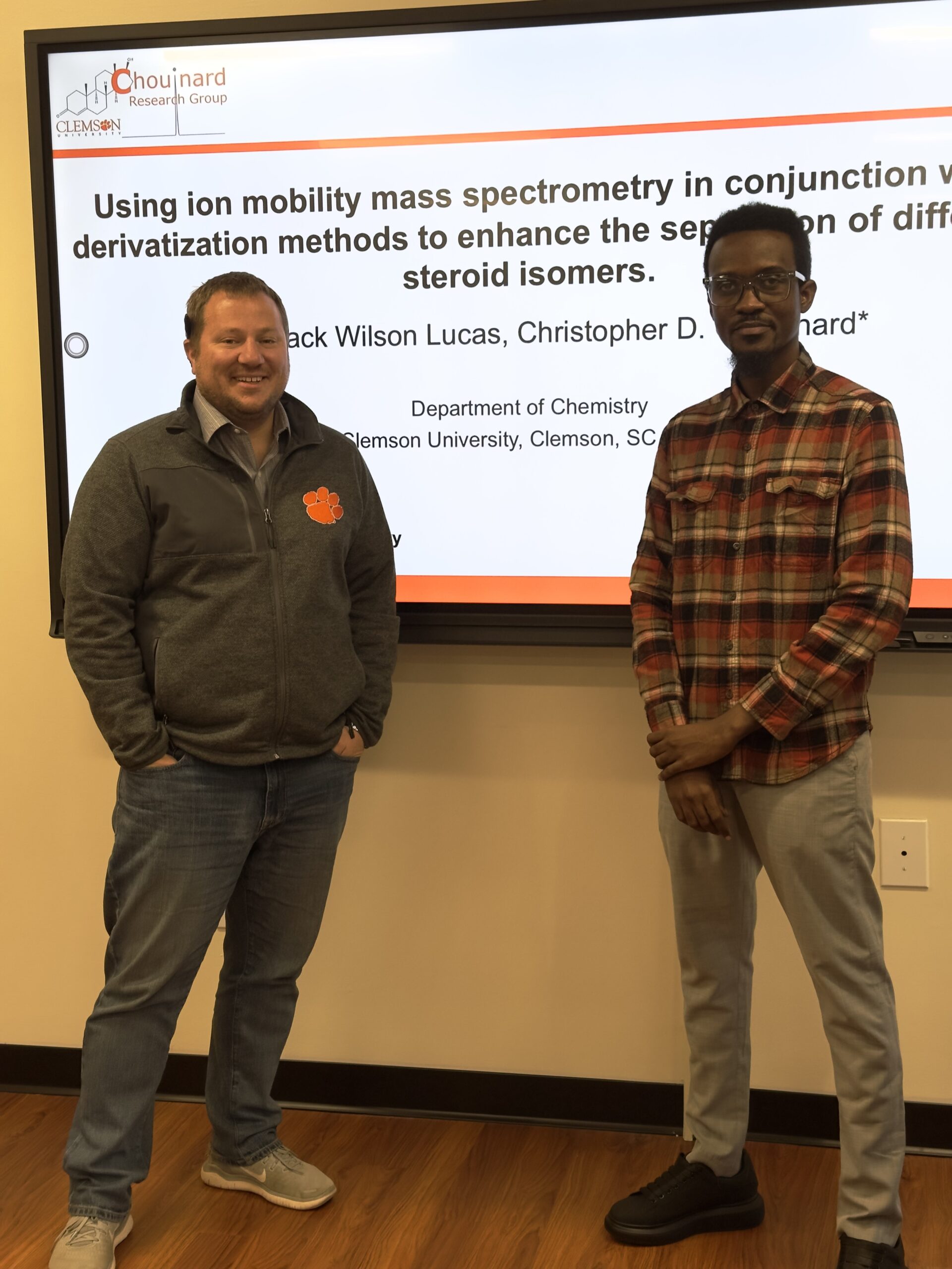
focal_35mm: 48
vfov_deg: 39.7
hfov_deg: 30.3
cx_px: 476
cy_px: 634
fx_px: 1760
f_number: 1.78
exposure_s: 1/154
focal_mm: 6.86
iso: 64
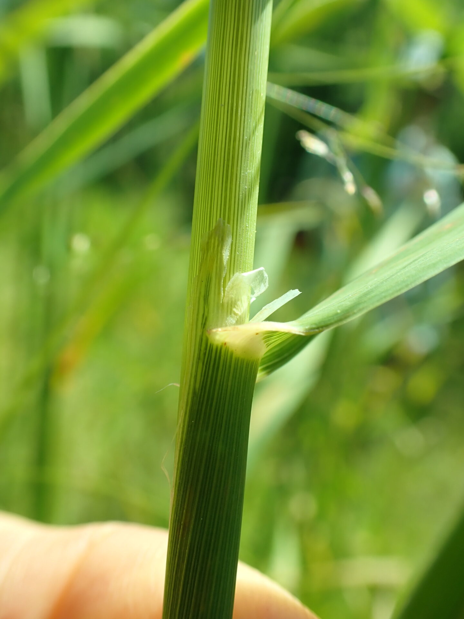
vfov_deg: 60.0
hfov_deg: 46.8
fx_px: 536
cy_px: 310
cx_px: 232
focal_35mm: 30
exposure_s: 1/640
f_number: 3.2
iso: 100
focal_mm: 5.4
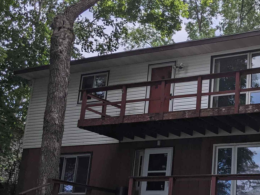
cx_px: 230
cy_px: 116
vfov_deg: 25.6
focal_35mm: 57
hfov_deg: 32.2
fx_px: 428
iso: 40
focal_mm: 4.44
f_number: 1.8
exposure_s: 1/3356
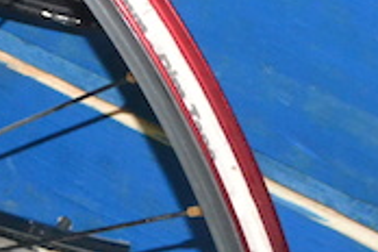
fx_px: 2898
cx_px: -293
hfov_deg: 7.3
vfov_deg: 5.0
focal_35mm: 276
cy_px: 273
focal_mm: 40
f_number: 5.3
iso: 3200
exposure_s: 1/60
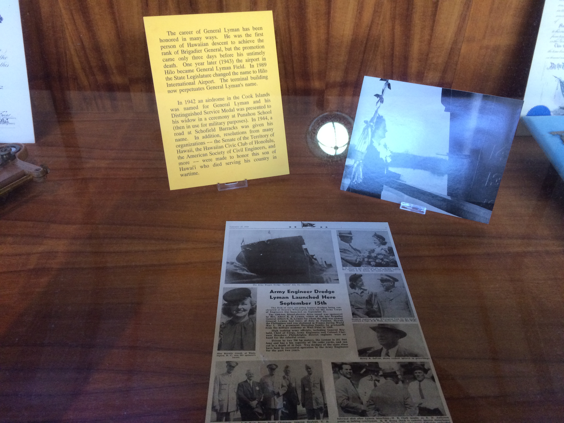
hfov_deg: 61.7
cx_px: 282
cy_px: 212
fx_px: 472
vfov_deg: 48.2
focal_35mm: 29
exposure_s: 1/30
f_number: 2.2
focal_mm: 4.15
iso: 160
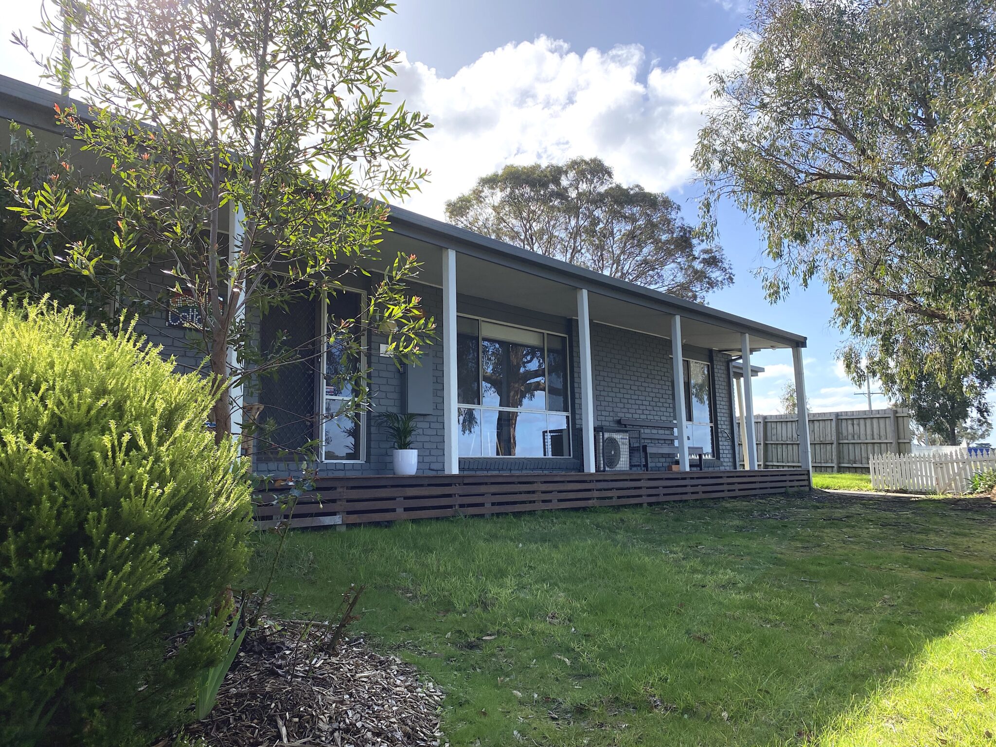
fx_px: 748
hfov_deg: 67.3
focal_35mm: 26
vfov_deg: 53.1
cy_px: 374
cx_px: 498
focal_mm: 4.25
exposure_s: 1/1629
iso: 32
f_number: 1.8
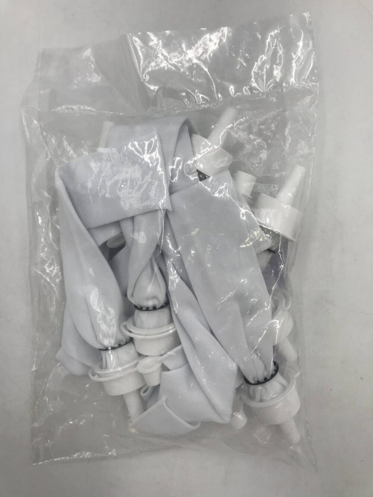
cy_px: 248
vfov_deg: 63.4
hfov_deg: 49.8
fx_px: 402
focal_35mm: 28
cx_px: 186
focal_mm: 3.99
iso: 20
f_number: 1.8
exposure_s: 1/120
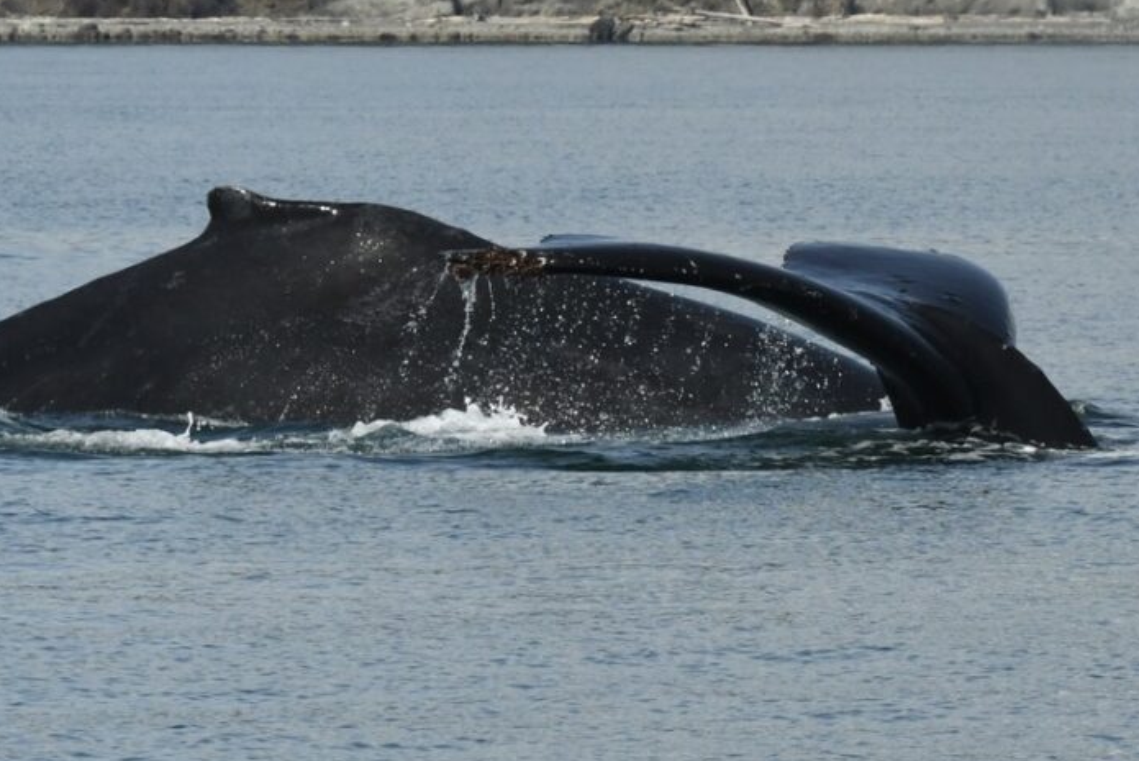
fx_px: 15382
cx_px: 516
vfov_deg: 2.8
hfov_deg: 4.2
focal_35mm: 486
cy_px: 278
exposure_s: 1/2000
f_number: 16
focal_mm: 220
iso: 1400
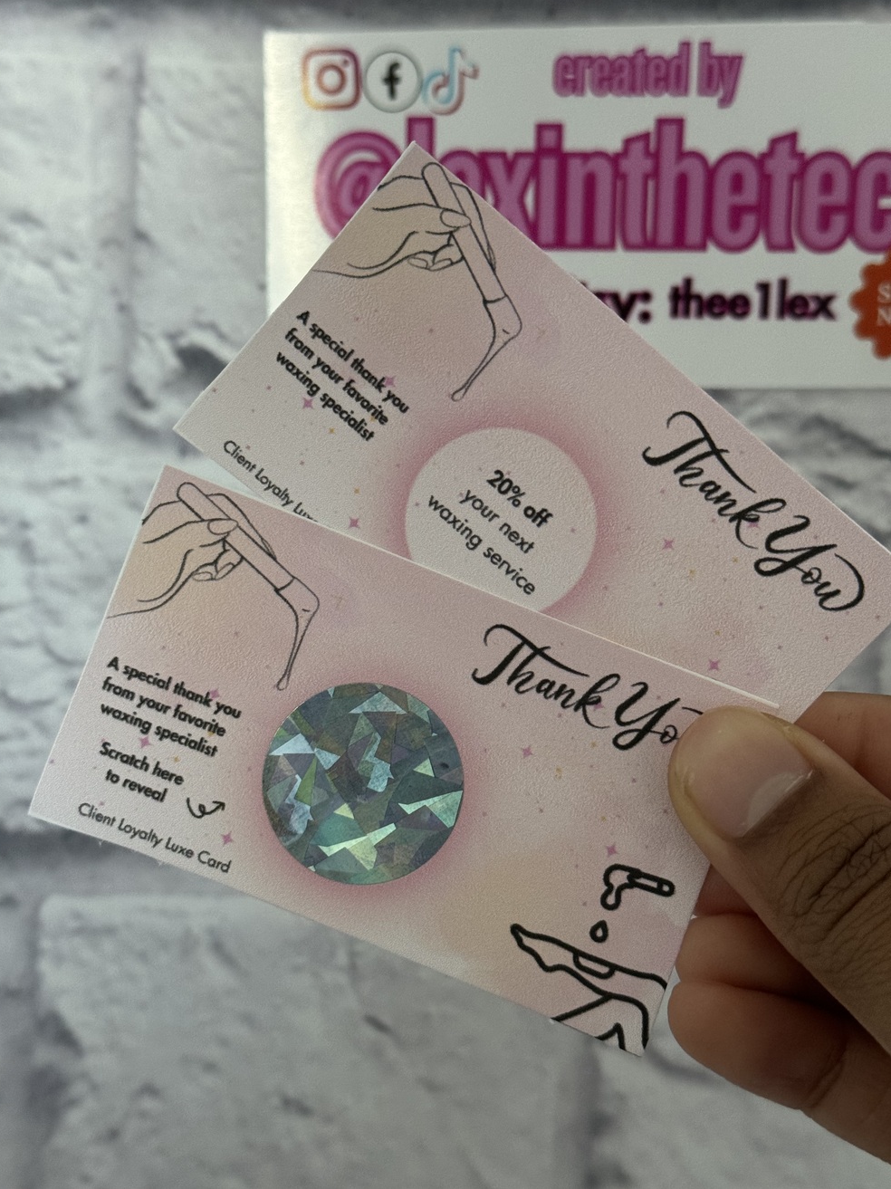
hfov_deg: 29.7
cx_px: 441
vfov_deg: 38.9
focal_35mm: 49
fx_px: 1682
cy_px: 583
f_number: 1.78
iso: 400
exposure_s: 1/40
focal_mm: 6.86
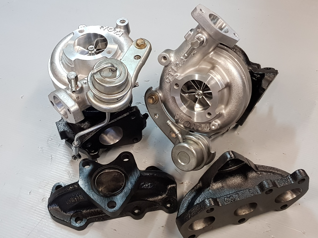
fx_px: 239
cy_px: 119
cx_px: 159
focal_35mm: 26
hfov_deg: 67.3
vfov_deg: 53.1
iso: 200
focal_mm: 4.2
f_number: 1.7
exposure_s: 1/28
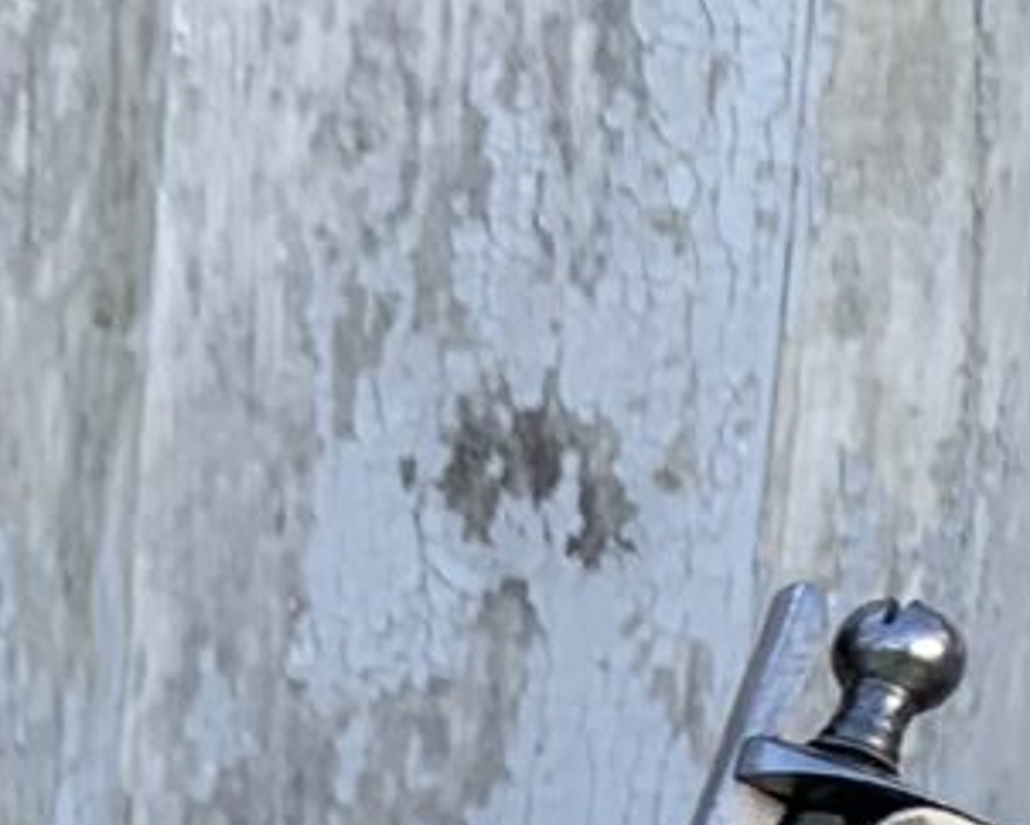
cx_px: -969
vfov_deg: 8.1
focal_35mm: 172
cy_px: 2124
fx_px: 5247
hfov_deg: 10.4
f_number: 1.8
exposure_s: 1/422
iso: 25
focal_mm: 4.25
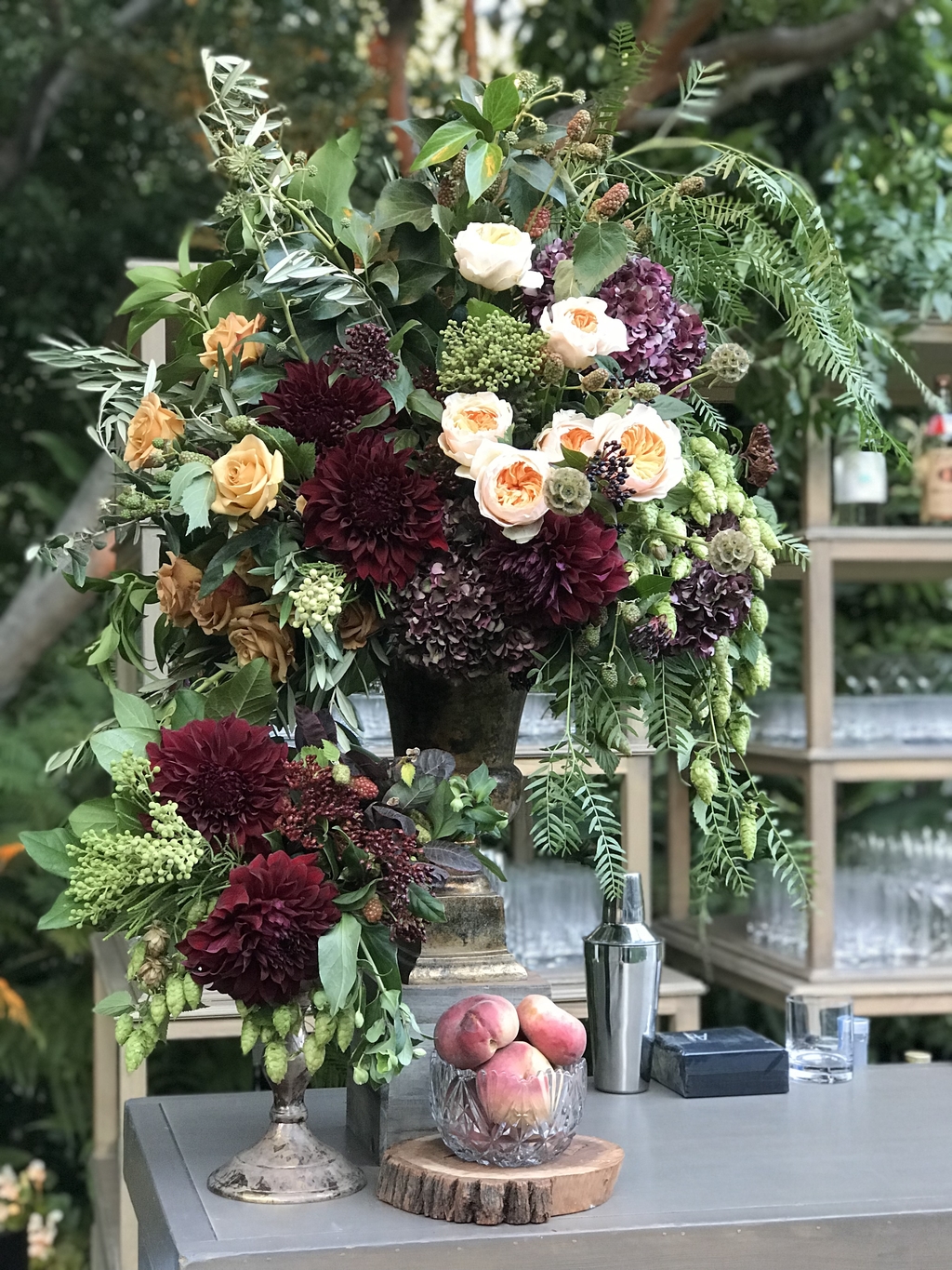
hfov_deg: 25.7
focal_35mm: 57
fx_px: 2090
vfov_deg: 33.8
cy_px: 635
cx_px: 476
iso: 160
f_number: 2.8
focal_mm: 6.6
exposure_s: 1/60
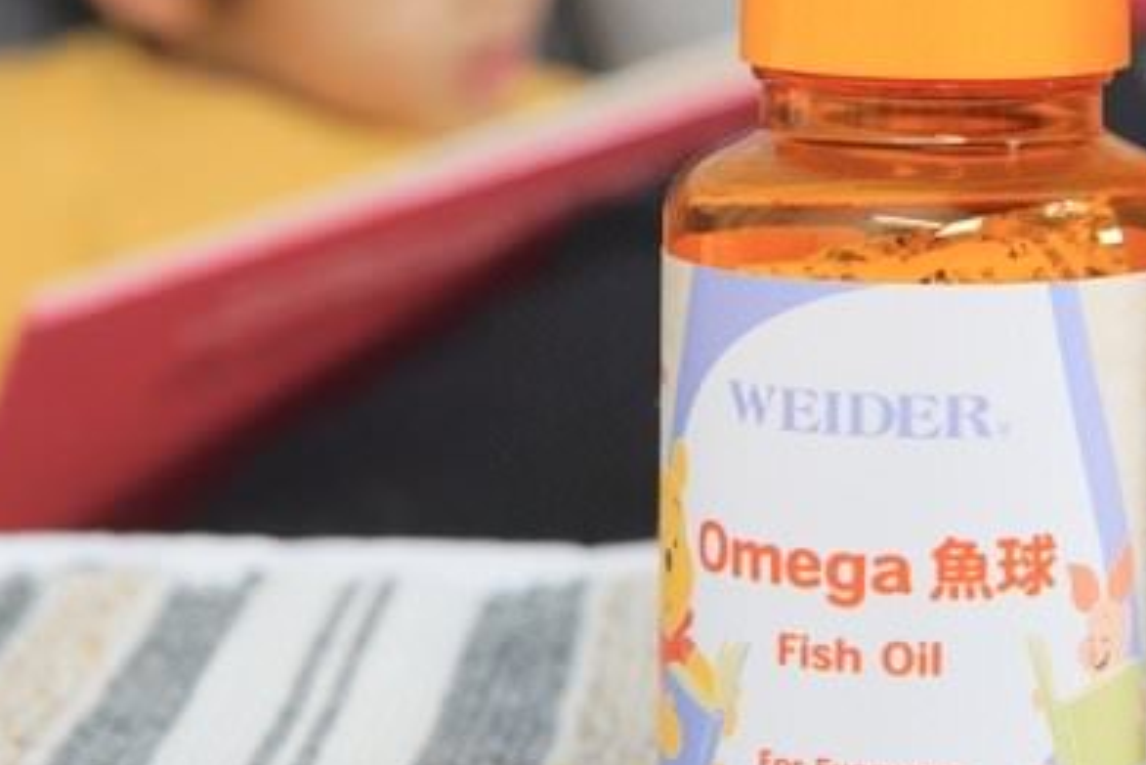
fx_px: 3662
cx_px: 970
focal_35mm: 115
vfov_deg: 11.8
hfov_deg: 17.6
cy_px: 73
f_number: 4
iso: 400
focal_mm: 30
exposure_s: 1/60
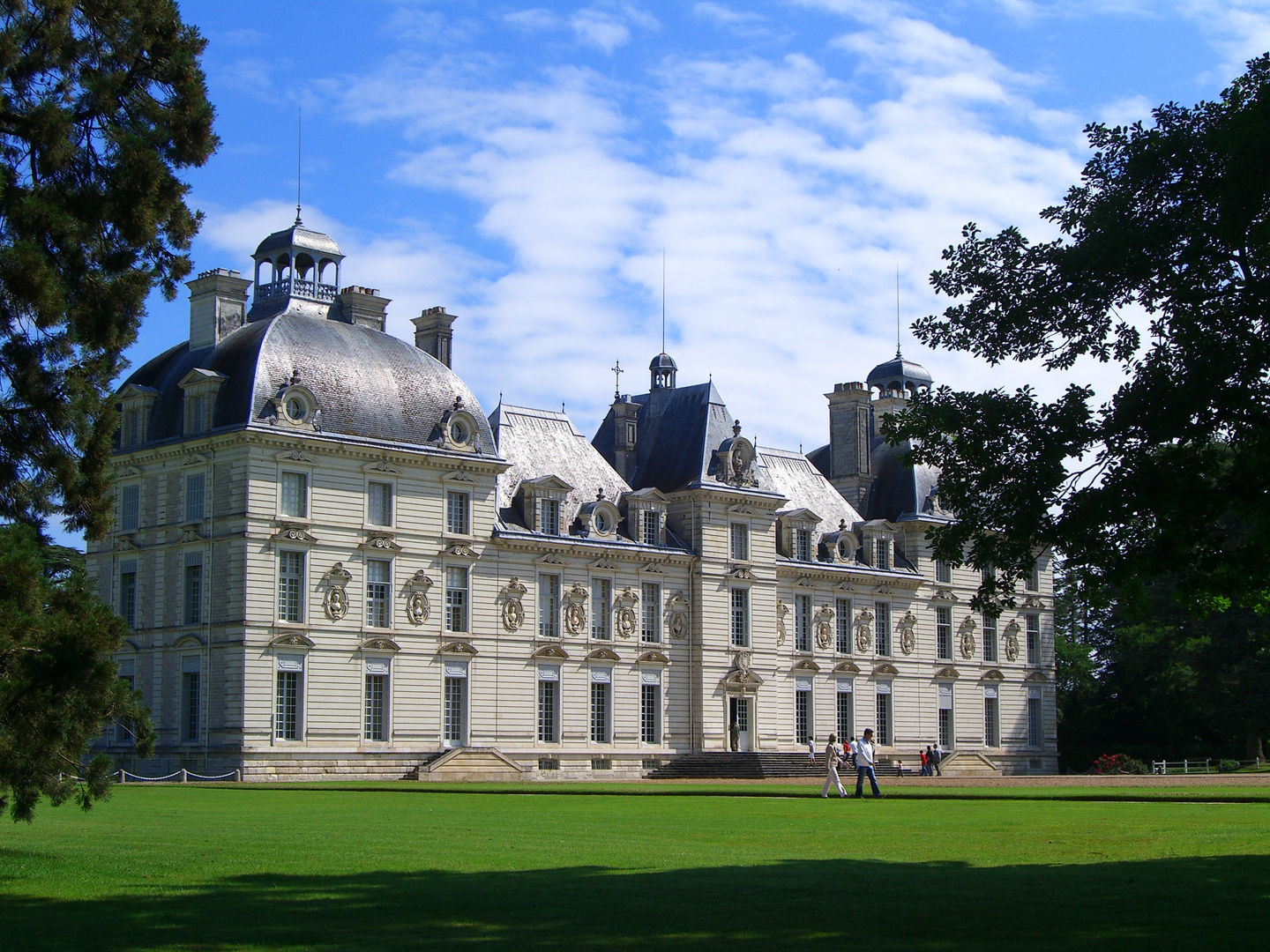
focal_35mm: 57
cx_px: 635
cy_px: 476
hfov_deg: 33.8
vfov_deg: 25.7
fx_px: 2091
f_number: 10
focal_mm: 11.8
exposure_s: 1/160
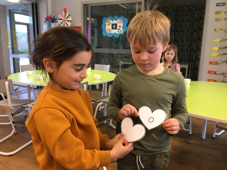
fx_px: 190
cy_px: 85
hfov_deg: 61.7
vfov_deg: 48.2
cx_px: 114
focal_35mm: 29
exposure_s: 1/33
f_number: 2.2
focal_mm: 4.15
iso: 64
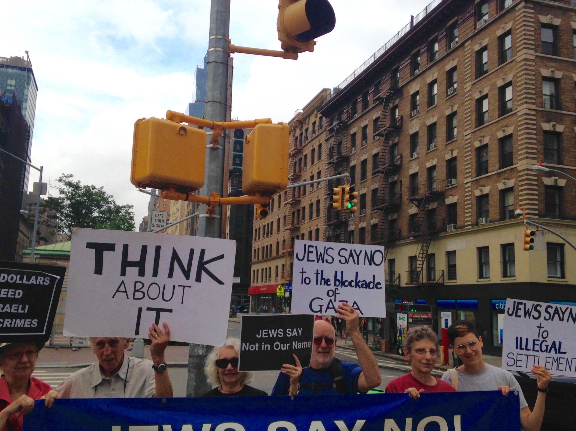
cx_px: 277
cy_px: 215
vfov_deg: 38.7
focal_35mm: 37
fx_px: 616
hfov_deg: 50.1
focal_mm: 4.12
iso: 50
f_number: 2.4
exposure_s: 1/484
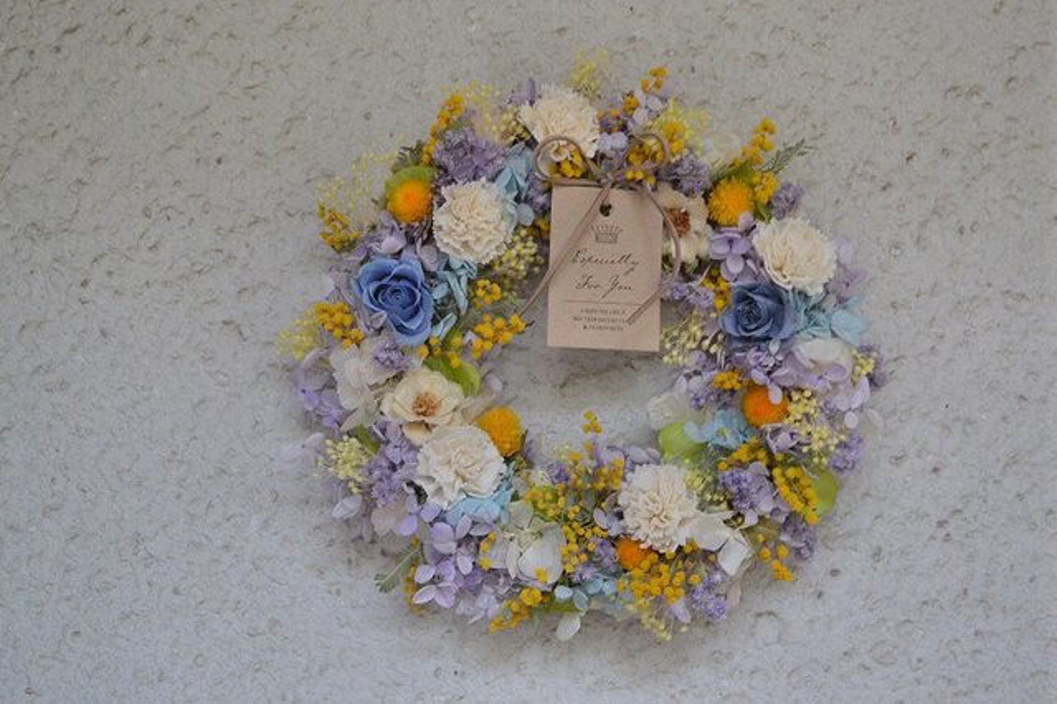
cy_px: 352
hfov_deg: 36.9
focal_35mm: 54
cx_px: 528
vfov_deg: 25.0
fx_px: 1585
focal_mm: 36
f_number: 5
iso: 400
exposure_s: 1/20
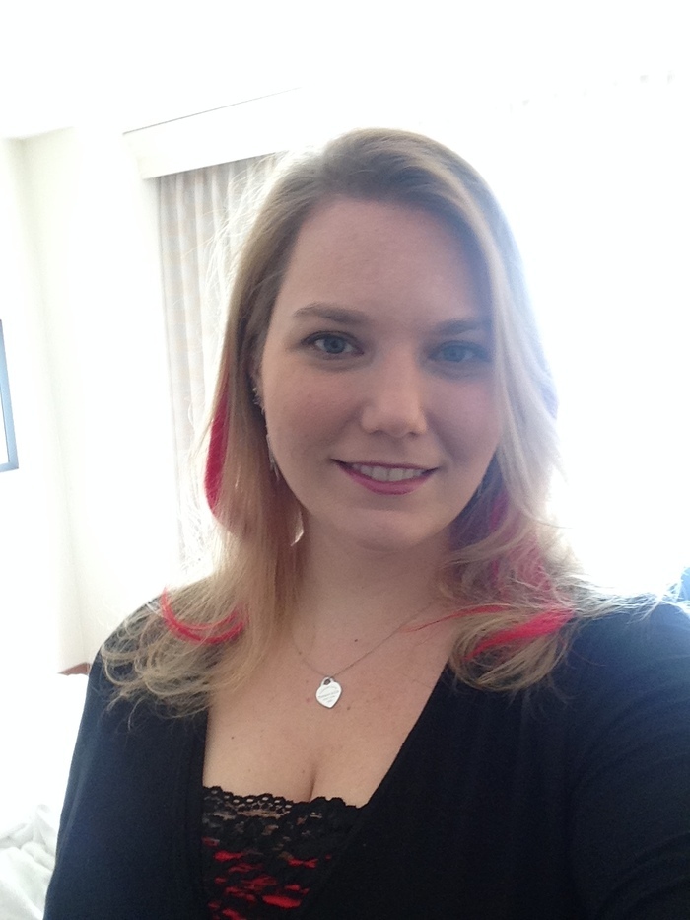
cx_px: 345
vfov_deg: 55.3
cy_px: 460
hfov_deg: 43.0
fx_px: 877
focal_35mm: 33
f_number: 2.4
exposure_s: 1/30
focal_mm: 2.15
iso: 100
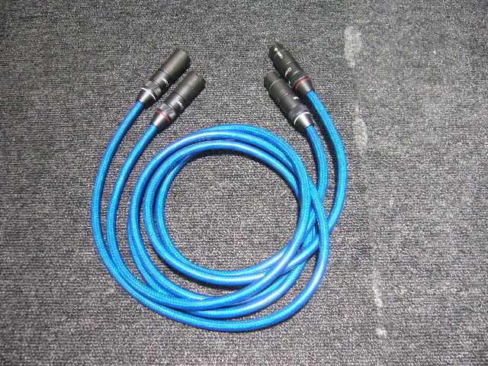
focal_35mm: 35
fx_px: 493
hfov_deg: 52.6
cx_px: 244
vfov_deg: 40.7
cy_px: 183
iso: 200
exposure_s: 1/25
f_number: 2.8
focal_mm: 5.8
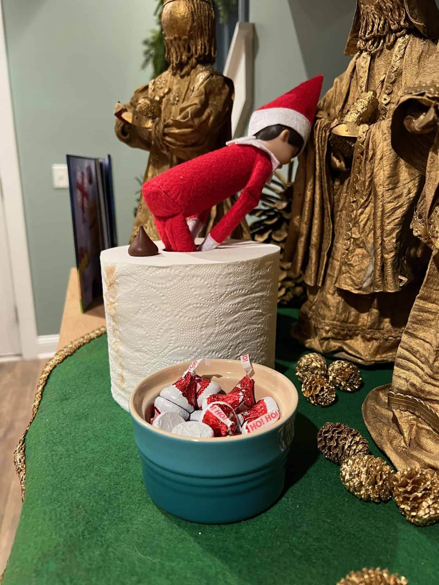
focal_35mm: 26
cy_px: 292
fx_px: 440
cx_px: 220
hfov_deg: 53.1
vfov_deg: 67.3
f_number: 1.5
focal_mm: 5.7
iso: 400
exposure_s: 1/40
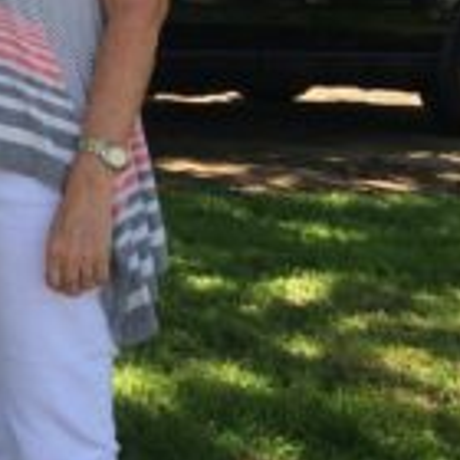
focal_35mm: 110
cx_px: -444
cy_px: -56
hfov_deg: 13.6
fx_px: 1654
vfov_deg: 15.4
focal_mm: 4.15
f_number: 2.2
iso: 32
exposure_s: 1/562
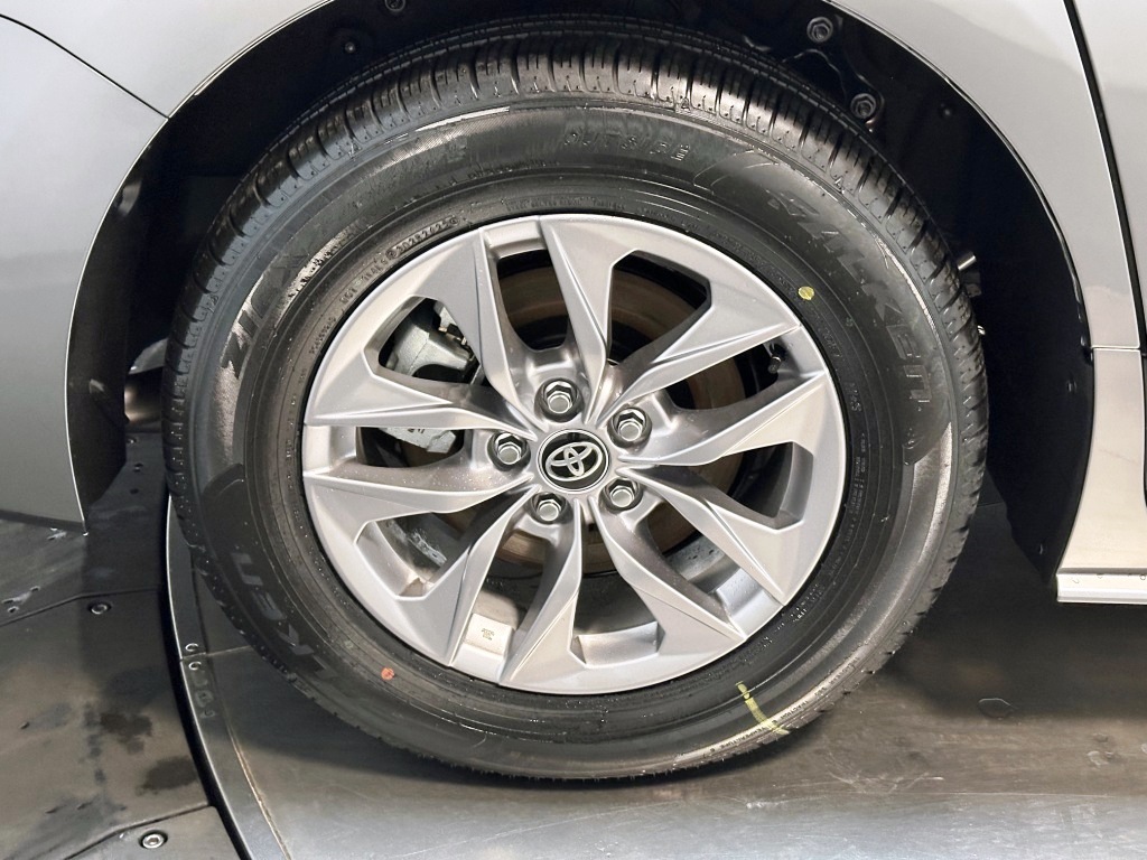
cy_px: 430
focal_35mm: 48
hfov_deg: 39.7
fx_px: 1590
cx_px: 574
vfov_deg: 30.3
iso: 640
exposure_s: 1/30
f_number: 1.78
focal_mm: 6.86
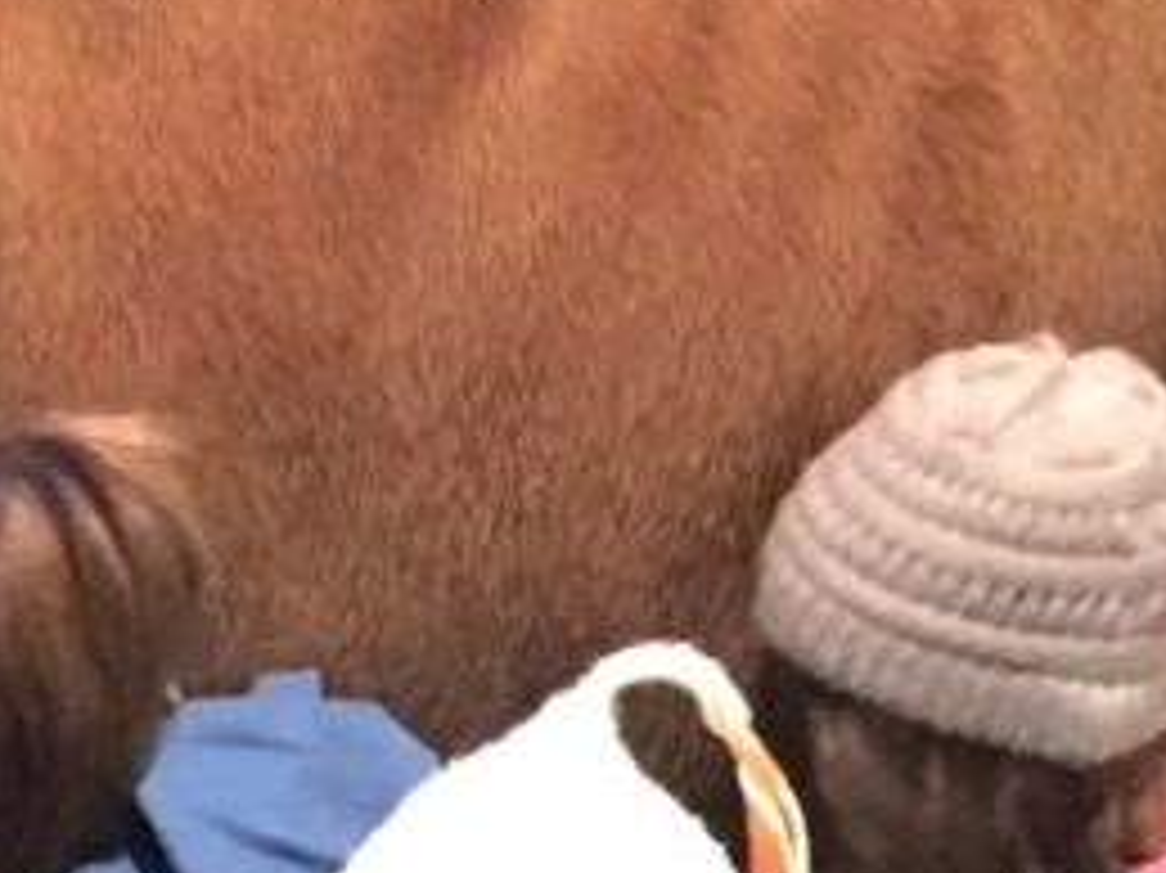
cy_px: 1008
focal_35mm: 131
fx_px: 4411
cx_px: 675
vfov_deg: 11.1
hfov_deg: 15.1
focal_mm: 4.15
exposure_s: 1/4
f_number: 2.2
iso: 200
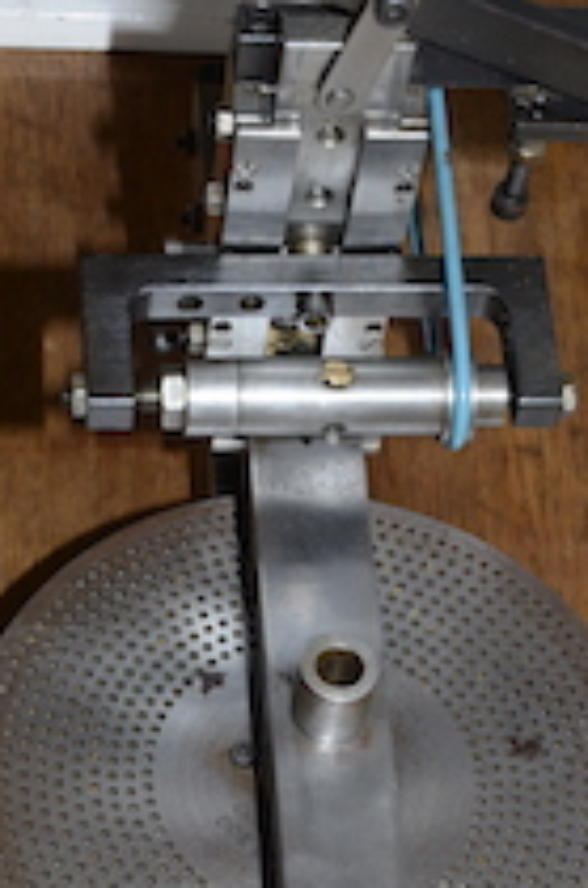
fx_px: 3225
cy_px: 588
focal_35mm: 131
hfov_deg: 10.4
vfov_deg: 15.7
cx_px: 245
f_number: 13
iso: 800
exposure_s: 1/60
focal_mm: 45
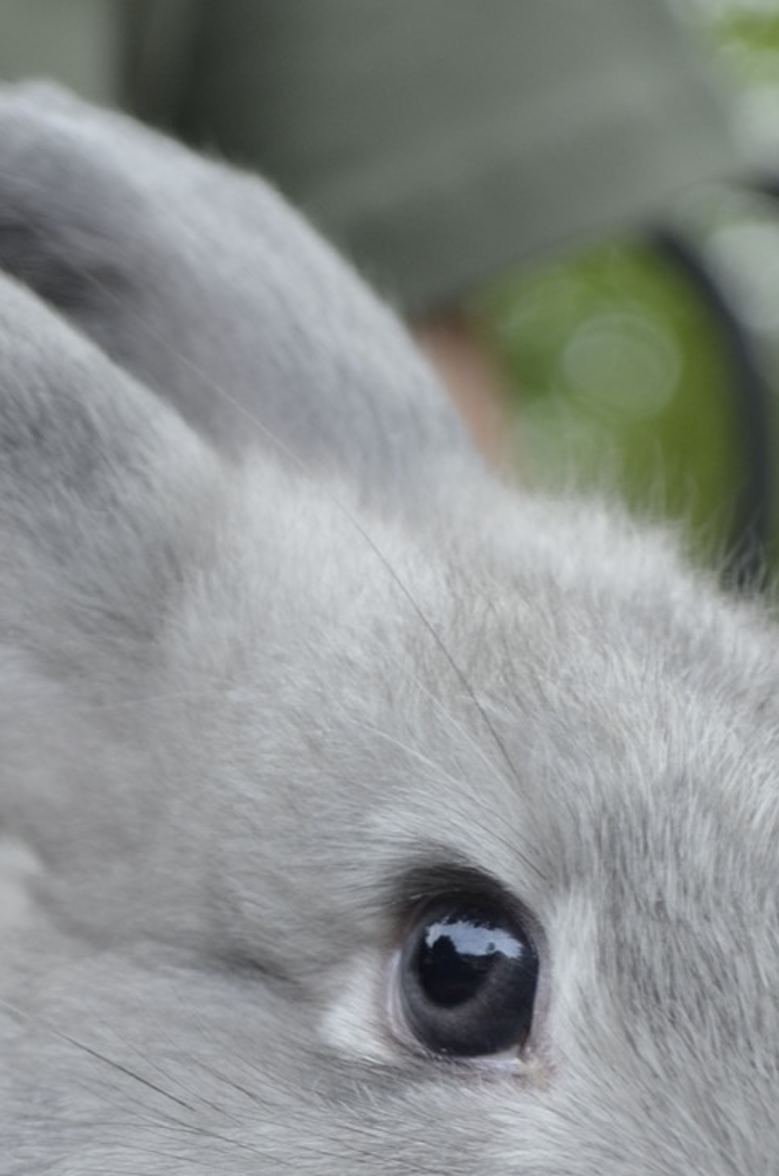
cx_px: 274
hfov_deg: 6.7
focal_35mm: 204
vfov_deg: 10.0
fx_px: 6649
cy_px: 1083
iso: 200
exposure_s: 1/125
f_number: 5.6
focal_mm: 50
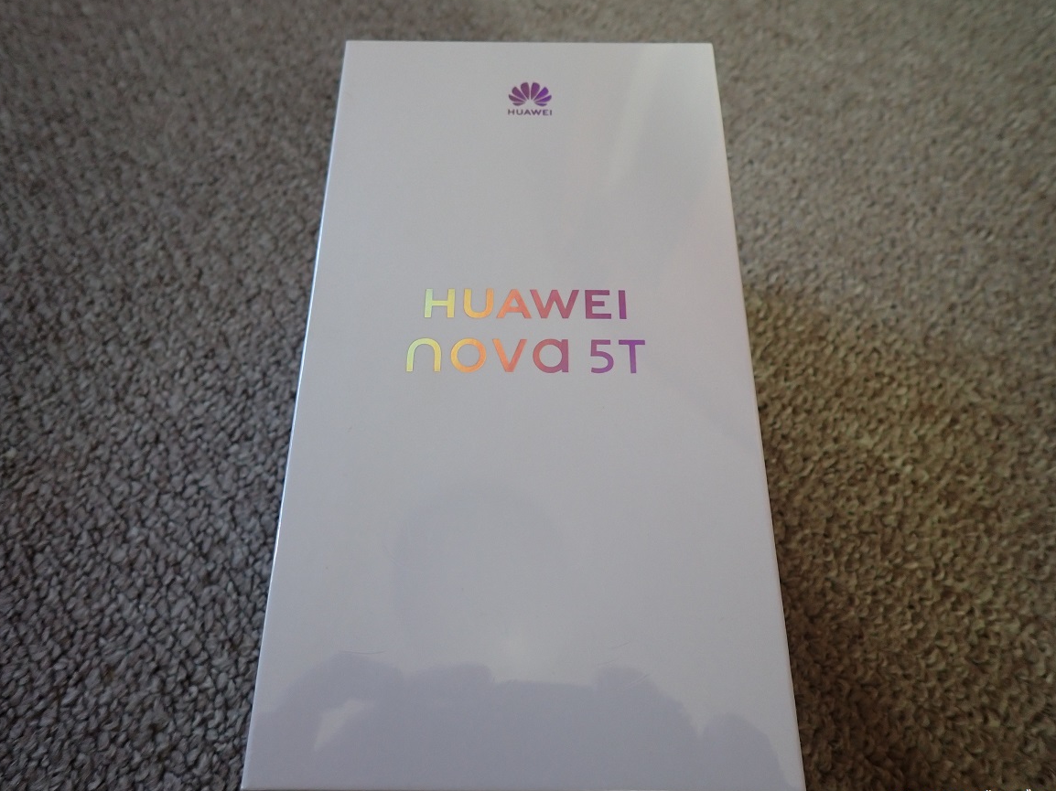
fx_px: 793
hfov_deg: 67.3
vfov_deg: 53.0
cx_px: 528
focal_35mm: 26
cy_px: 407
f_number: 2
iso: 200
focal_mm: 4.5
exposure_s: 1/60
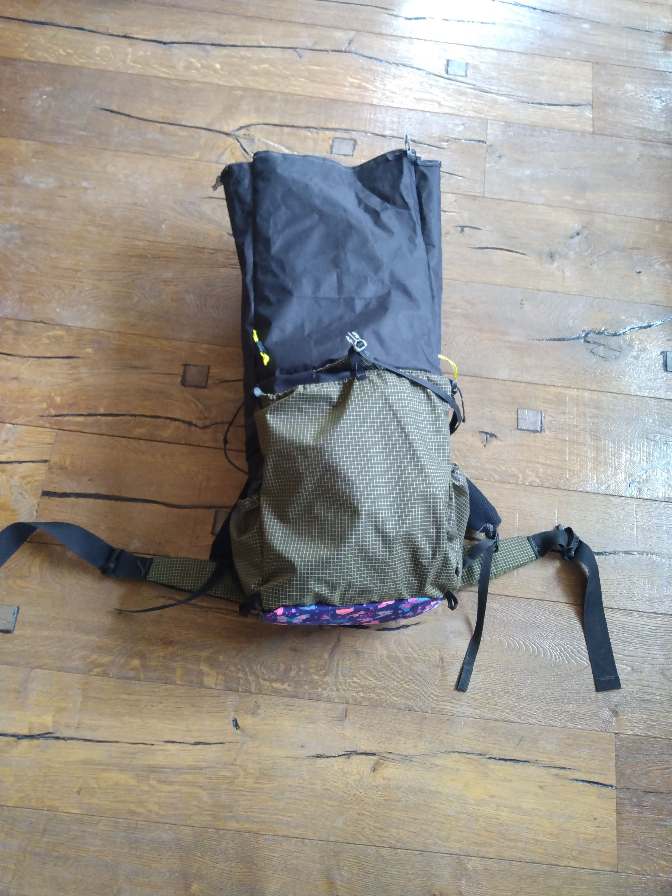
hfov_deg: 66.0
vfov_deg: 81.7
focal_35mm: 20
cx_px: 336
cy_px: 448
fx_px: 518
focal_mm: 3.54
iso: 347
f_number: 2
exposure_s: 1/30
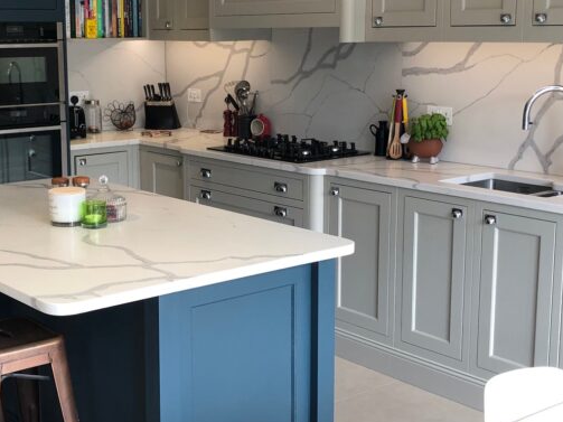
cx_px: 178
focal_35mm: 57
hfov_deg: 33.4
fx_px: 927
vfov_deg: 25.6
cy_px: 179
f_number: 1.8
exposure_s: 1/33
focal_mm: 4
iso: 25
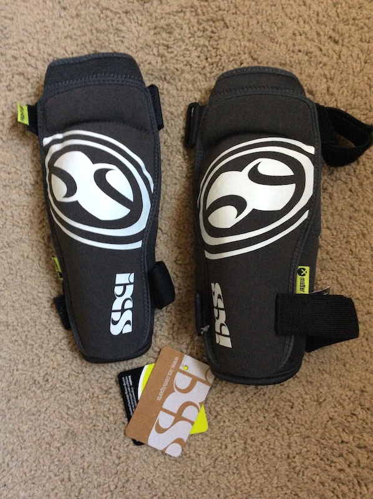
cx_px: 186
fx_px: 461
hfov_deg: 44.1
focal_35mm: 32
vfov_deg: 56.9
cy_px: 250
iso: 250
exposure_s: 1/24
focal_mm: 3.3
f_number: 2.4
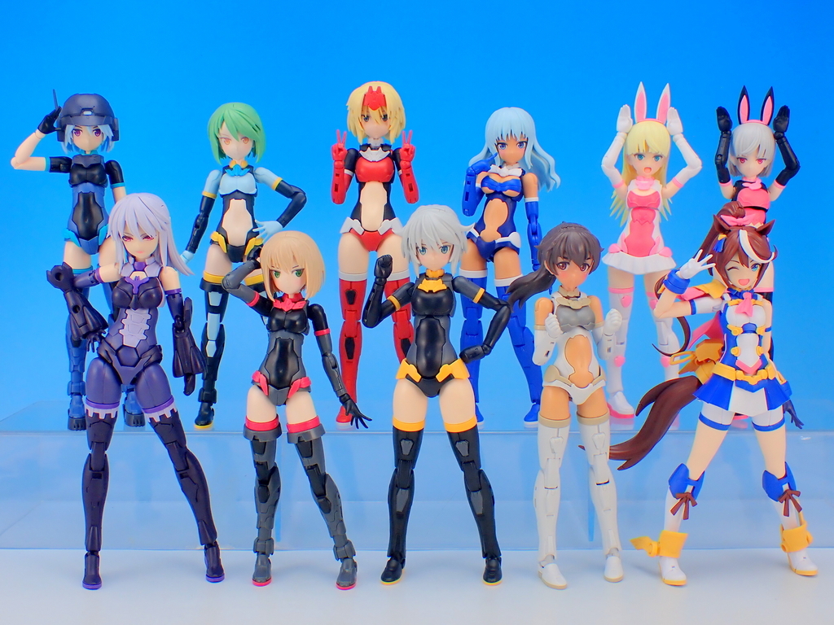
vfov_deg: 30.9
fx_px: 1132
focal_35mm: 47
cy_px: 312
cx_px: 417
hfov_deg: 40.4
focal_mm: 8.4
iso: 100
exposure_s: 1/2.5
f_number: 13
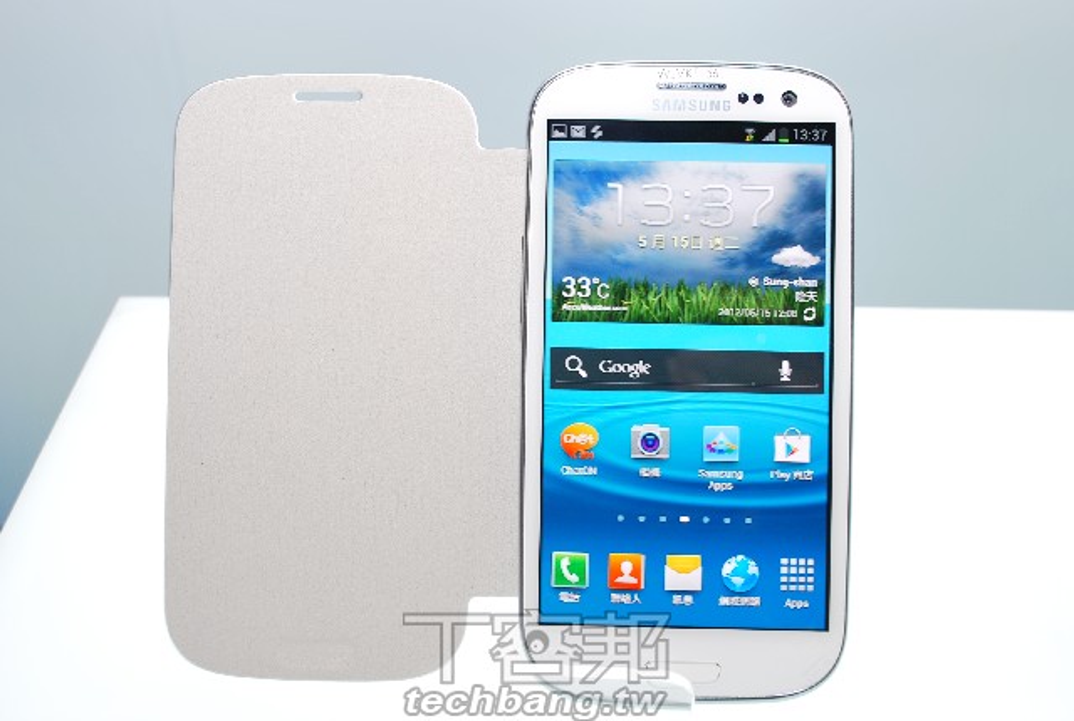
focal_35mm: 39
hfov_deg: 49.4
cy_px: 360
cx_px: 537
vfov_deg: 34.4
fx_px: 1166
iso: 200
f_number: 8
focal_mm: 26
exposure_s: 1/10
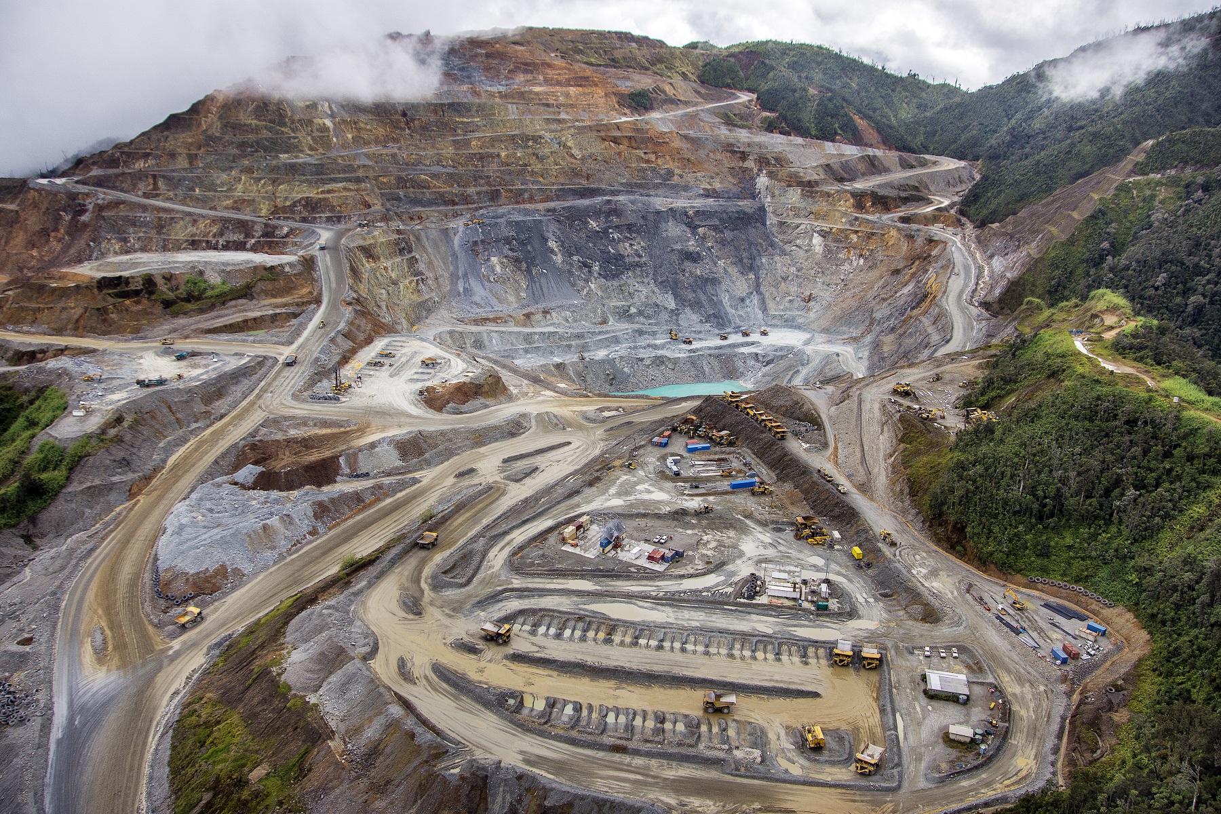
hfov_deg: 67.4
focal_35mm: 27
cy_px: 407
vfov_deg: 47.9
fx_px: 916
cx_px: 610
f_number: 5.6
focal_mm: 18
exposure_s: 1/1000
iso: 200
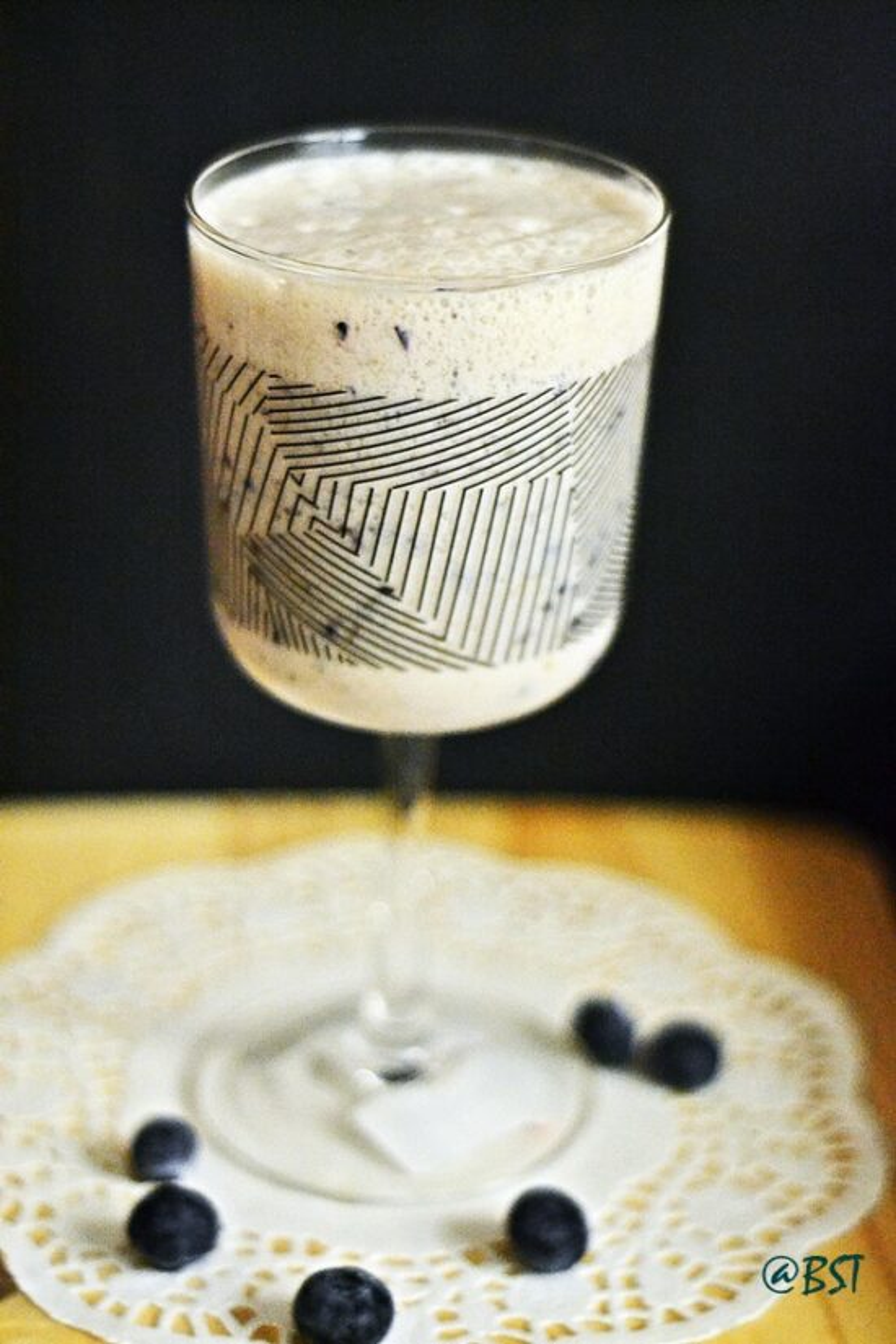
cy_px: 672
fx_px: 2800
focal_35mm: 75
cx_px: 448
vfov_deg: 27.0
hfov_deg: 18.2
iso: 2500
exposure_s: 1/60
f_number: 1.8
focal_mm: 50
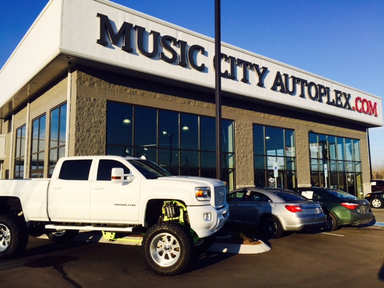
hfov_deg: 61.7
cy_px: 144
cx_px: 192
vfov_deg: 48.2
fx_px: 322
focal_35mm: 29
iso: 32
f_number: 2.2
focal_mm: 4.15
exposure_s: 1/1980
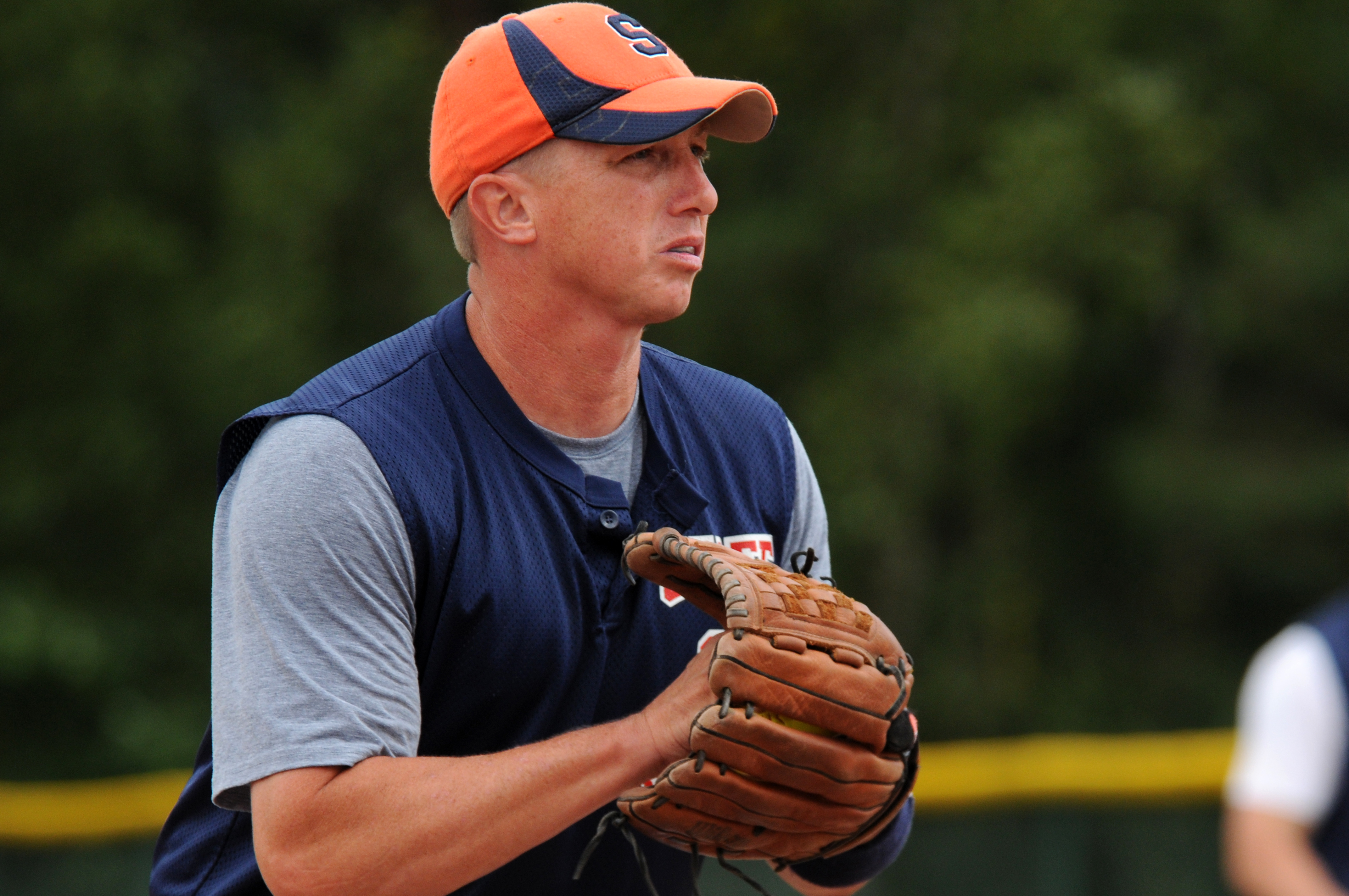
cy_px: 448
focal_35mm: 405
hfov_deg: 5.1
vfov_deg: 3.4
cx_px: 674
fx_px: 15158
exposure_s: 1/800
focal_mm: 270
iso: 400
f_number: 5.6
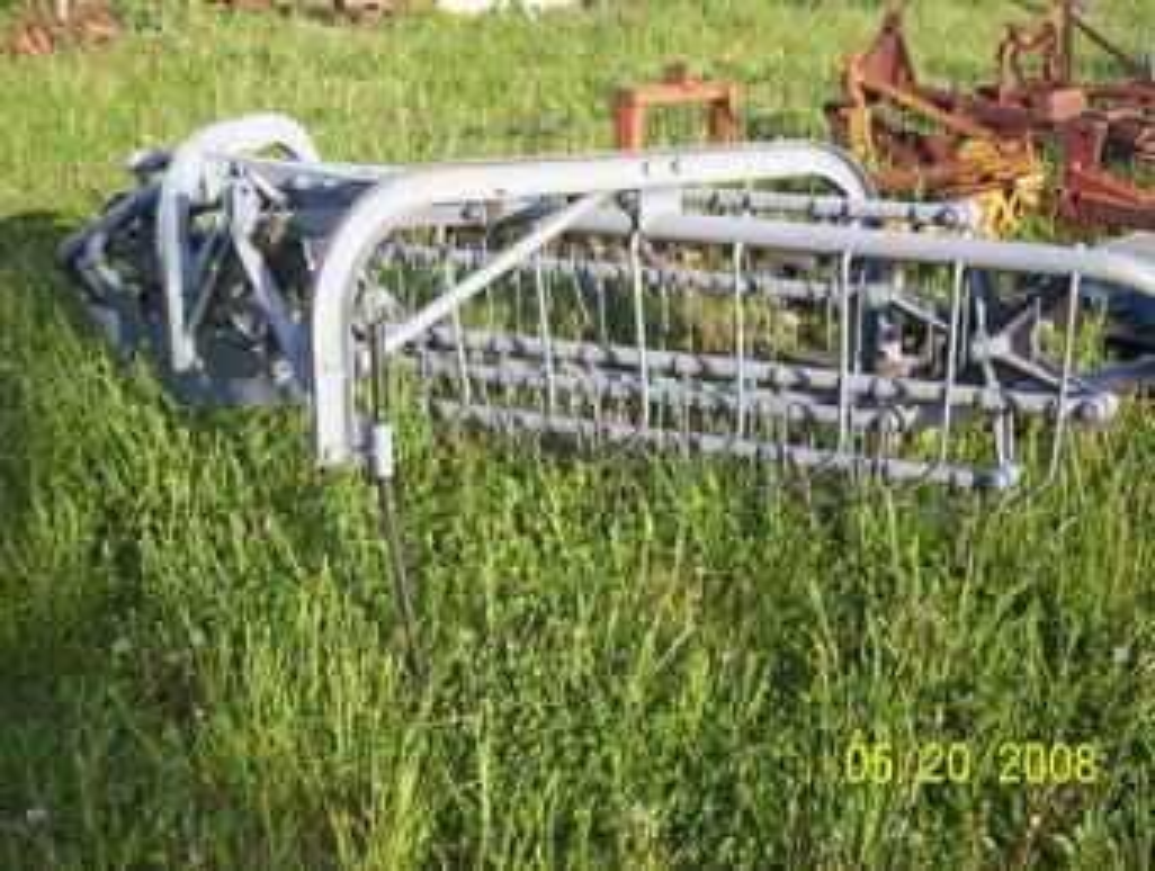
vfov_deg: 36.9
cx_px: 578
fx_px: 1304
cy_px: 436
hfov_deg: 47.8
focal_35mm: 39
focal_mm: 6
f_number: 4.5
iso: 100
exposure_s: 1/261
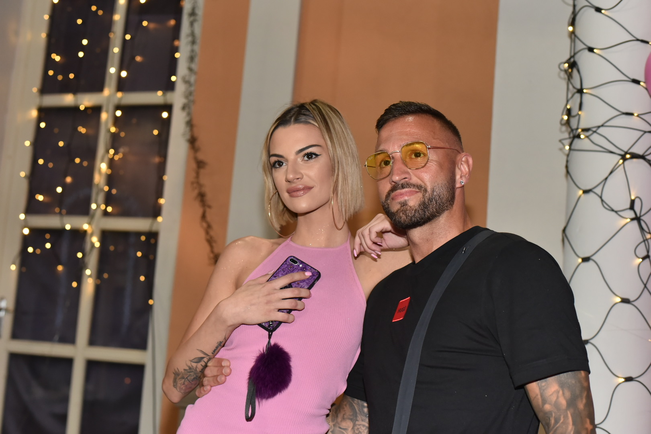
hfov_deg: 39.6
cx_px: 326
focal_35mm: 50
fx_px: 904
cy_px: 217
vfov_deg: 27.0
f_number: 4
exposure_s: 1/250
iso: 2000
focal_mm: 50
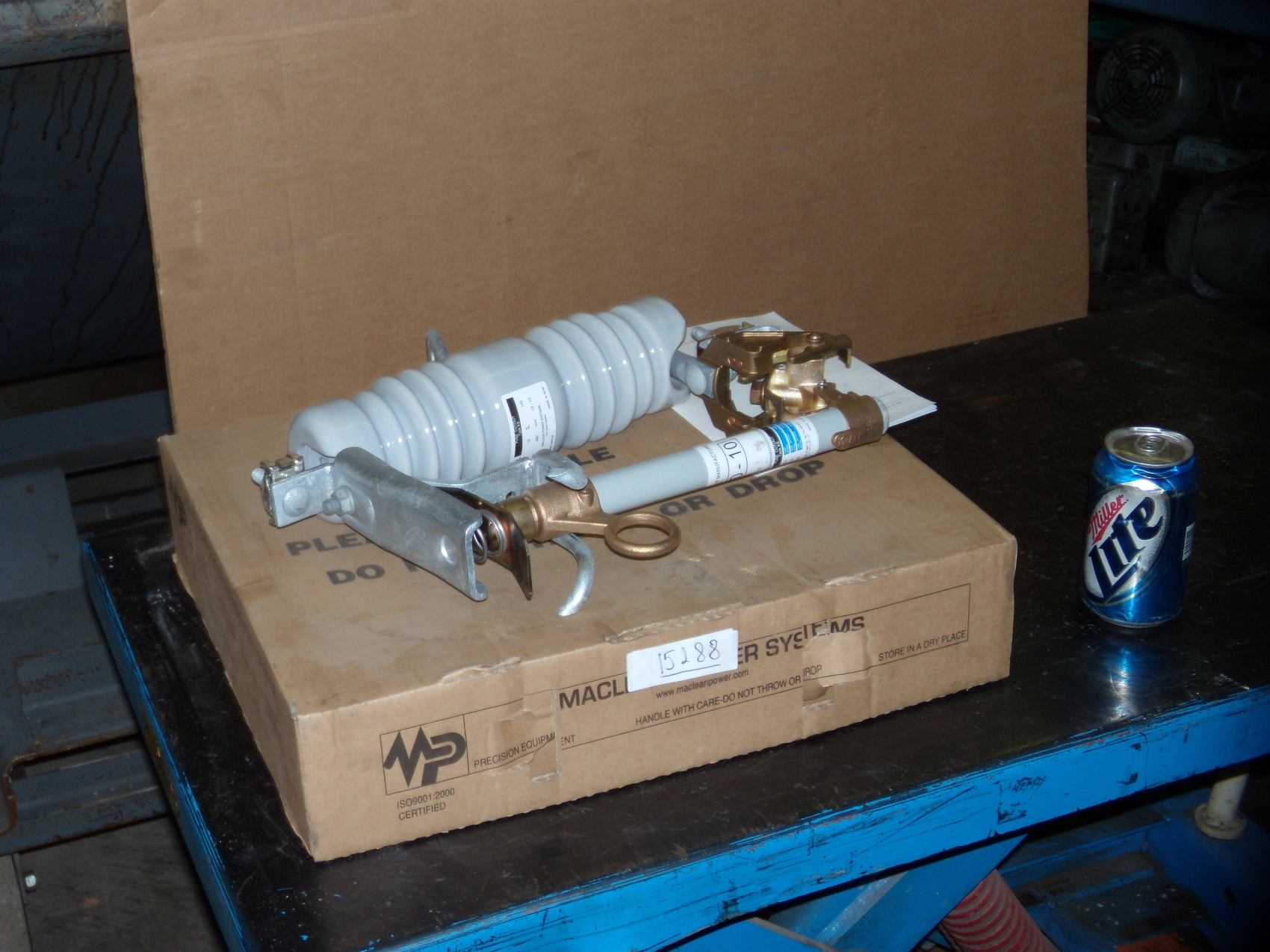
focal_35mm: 50
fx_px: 1834
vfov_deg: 29.1
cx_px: 635
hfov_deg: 38.2
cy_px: 476
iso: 80
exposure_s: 1/30
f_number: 3.8
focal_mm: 8.8
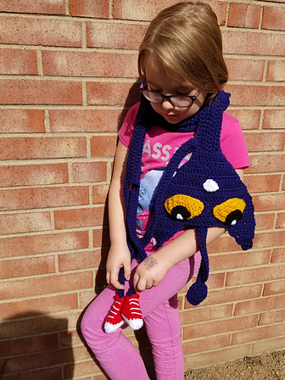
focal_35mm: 29
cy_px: 193
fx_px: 318
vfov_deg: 61.7
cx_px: 140
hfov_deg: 48.2
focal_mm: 4.25
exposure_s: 1/4576
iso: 50
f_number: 1.7
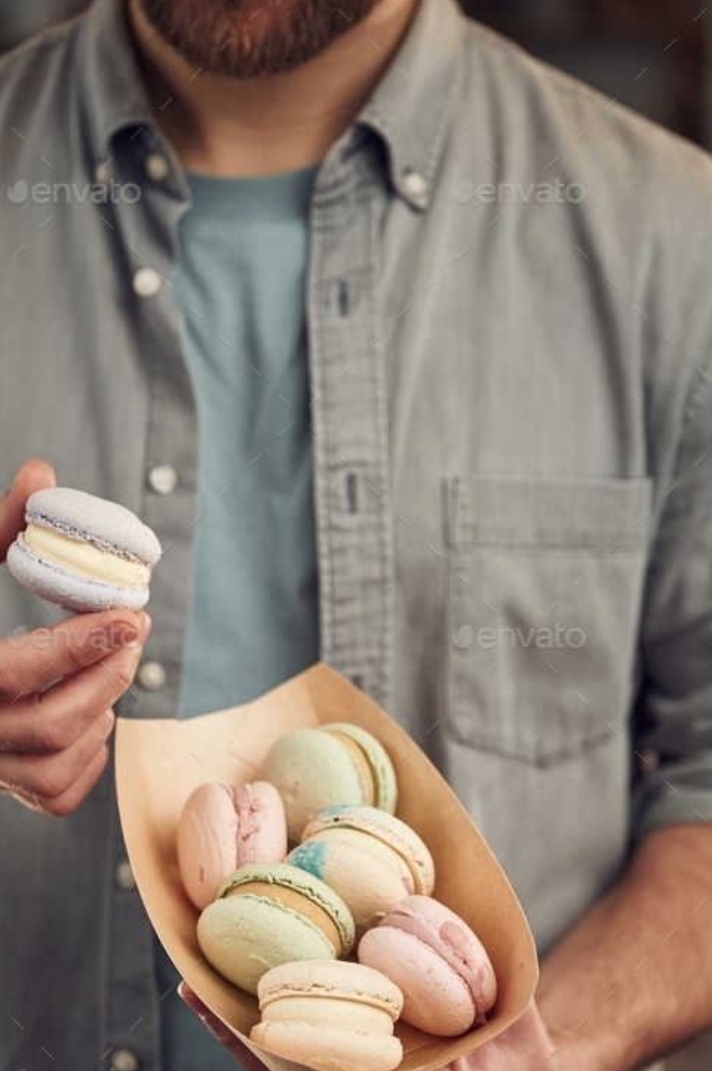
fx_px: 2556
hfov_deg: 15.8
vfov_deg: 23.6
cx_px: 292
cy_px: 628
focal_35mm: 86
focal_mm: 70
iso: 1600
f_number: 3.5
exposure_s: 1/320
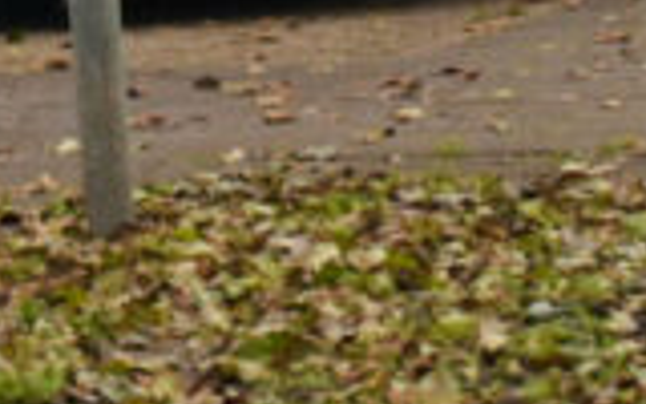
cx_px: -311
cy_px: -477
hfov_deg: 4.6
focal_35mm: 456
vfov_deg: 2.9
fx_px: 8028
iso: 1250
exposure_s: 1/125
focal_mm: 70
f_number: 8
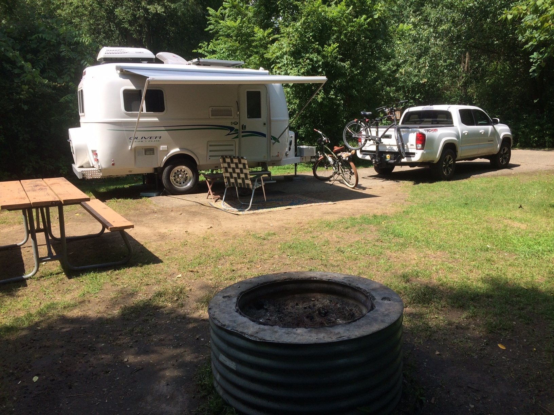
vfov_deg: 48.2
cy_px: 208
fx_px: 464
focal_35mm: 29
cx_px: 277
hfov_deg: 61.7
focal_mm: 4.15
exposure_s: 1/912
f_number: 2.2
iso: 32
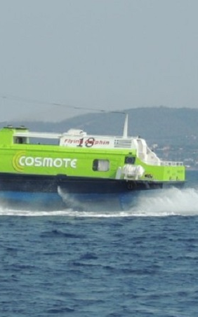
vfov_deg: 9.0
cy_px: 122
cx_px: -81
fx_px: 2023
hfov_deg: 5.6
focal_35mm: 234
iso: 100
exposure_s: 1/1000
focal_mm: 18.7
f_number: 4.2
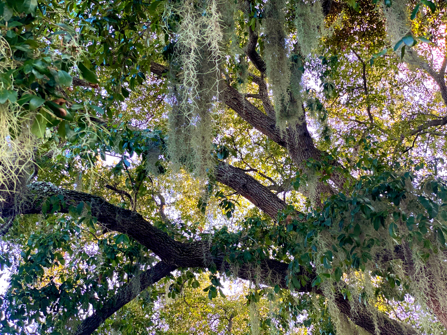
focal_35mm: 52
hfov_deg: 36.8
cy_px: 168
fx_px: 671
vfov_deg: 28.0
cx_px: 224
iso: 100
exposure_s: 1/122
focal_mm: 6
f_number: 2
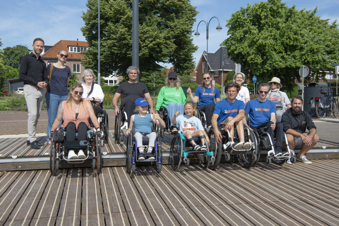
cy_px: 113
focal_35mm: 38
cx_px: 170
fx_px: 358
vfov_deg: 35.1
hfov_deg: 50.7
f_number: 11
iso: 400
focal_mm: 38
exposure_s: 1/500
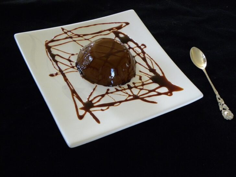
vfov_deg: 28.0
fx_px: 355
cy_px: 88
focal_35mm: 52
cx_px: 118
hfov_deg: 36.8
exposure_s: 1/46.8
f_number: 3.5
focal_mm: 9.2
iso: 400
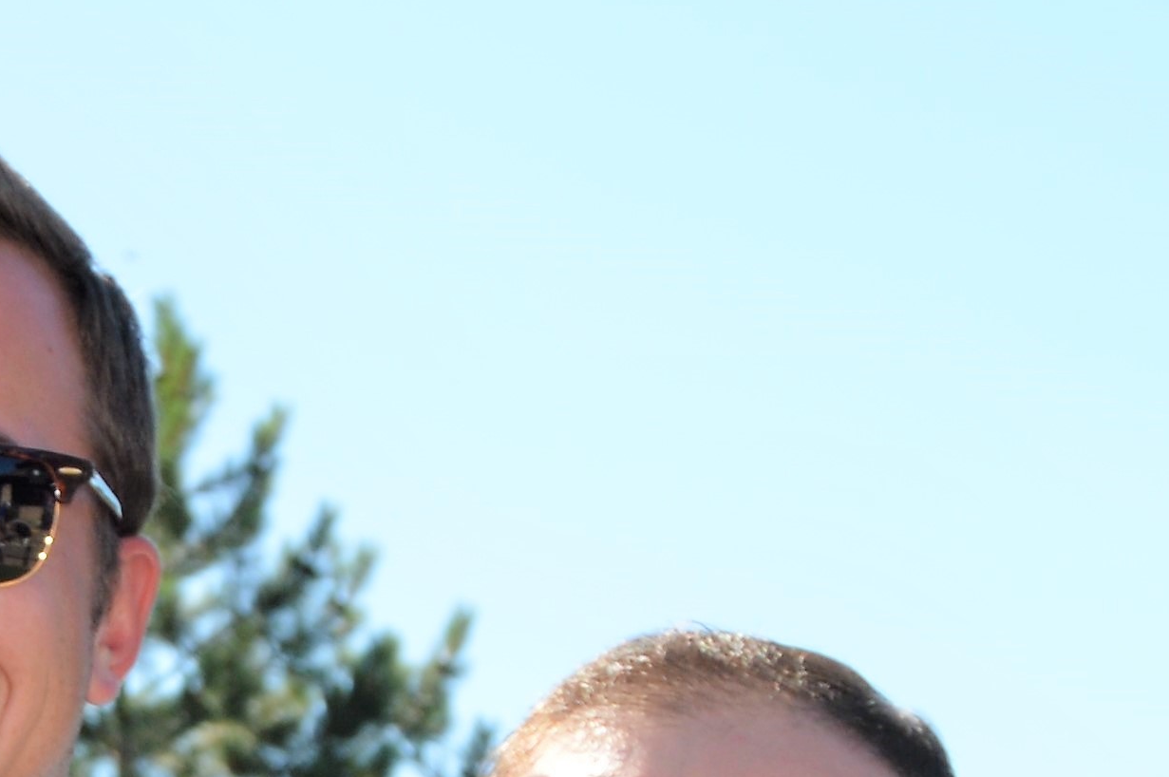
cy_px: 1510
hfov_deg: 9.1
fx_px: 7136
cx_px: -706
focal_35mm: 220
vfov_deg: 6.1
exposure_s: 1/200
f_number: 7.1
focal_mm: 30
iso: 100
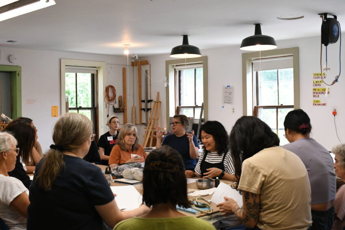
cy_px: 115
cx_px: 172
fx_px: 441
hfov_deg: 42.7
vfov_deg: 29.3
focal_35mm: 46
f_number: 7.1
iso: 2000
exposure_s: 1/200
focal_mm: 31
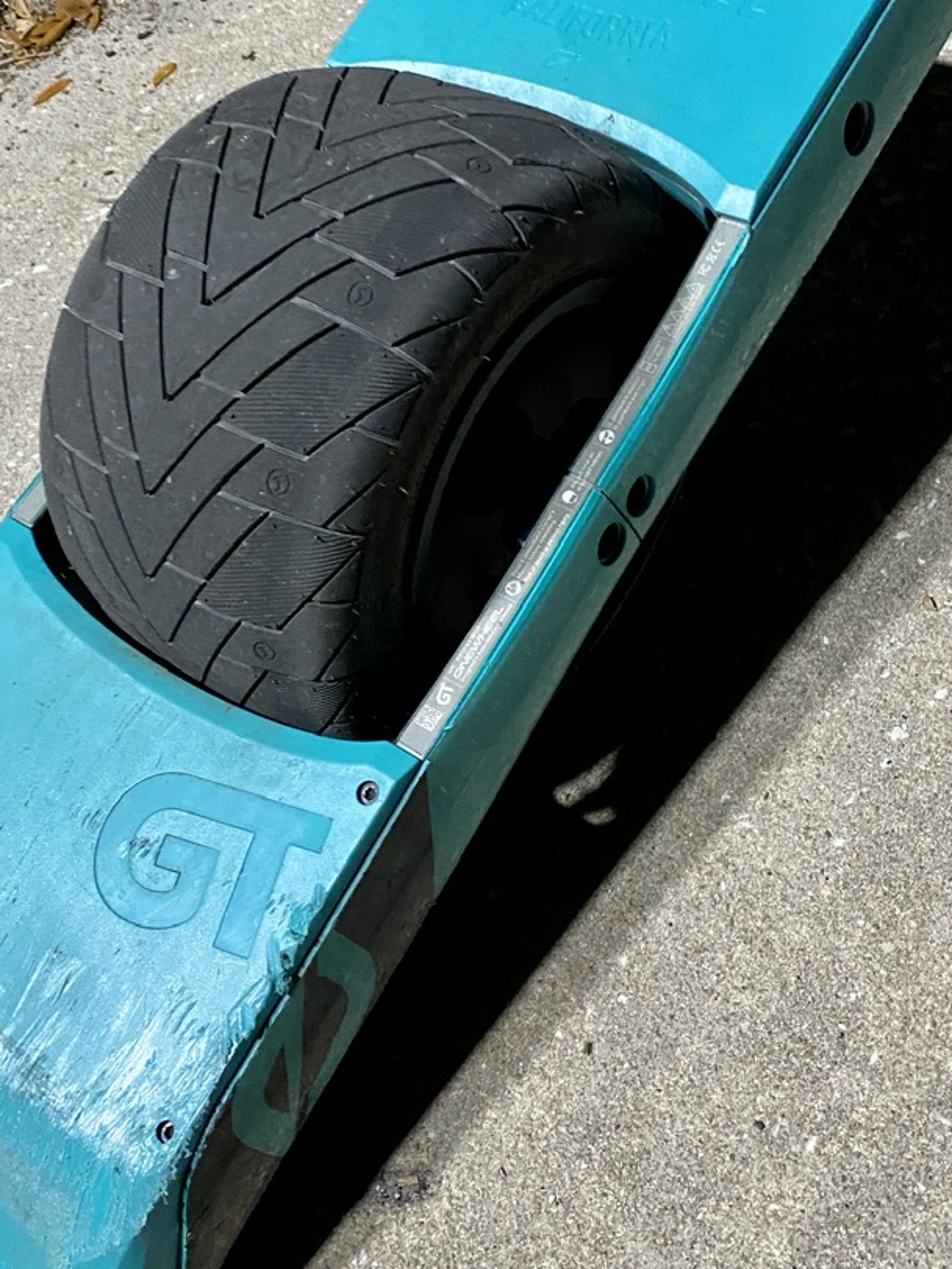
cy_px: 470
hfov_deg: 35.1
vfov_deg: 45.4
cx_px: 414
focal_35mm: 41
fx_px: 1503
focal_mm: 4.25
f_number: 1.8
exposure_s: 1/30
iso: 500
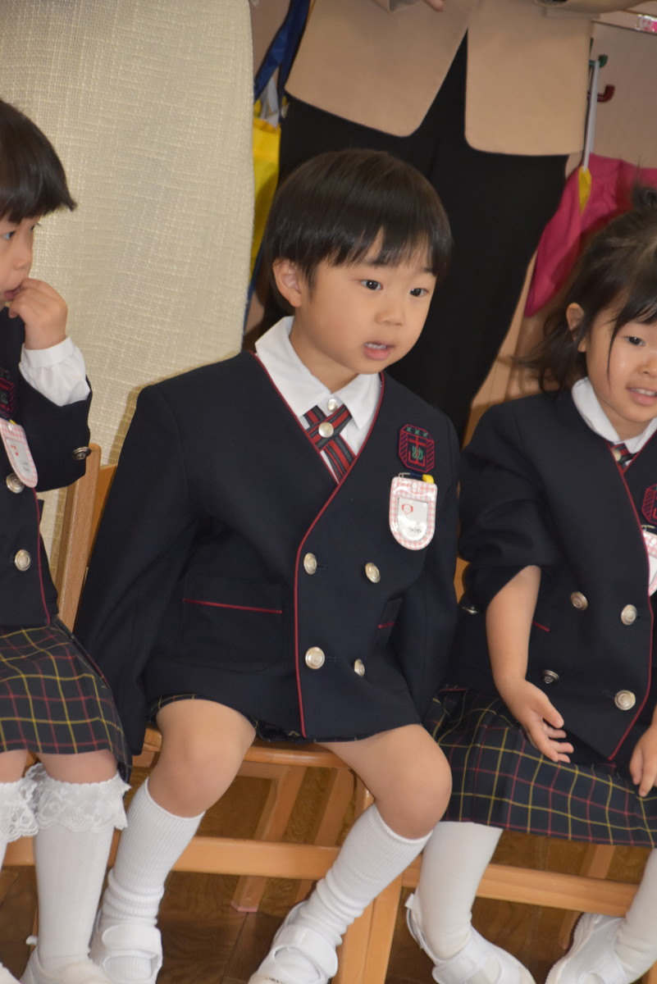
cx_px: 328
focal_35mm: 174
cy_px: 492
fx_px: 4759
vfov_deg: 11.8
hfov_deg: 7.9
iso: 1600
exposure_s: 1/125
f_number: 5.6
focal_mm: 116
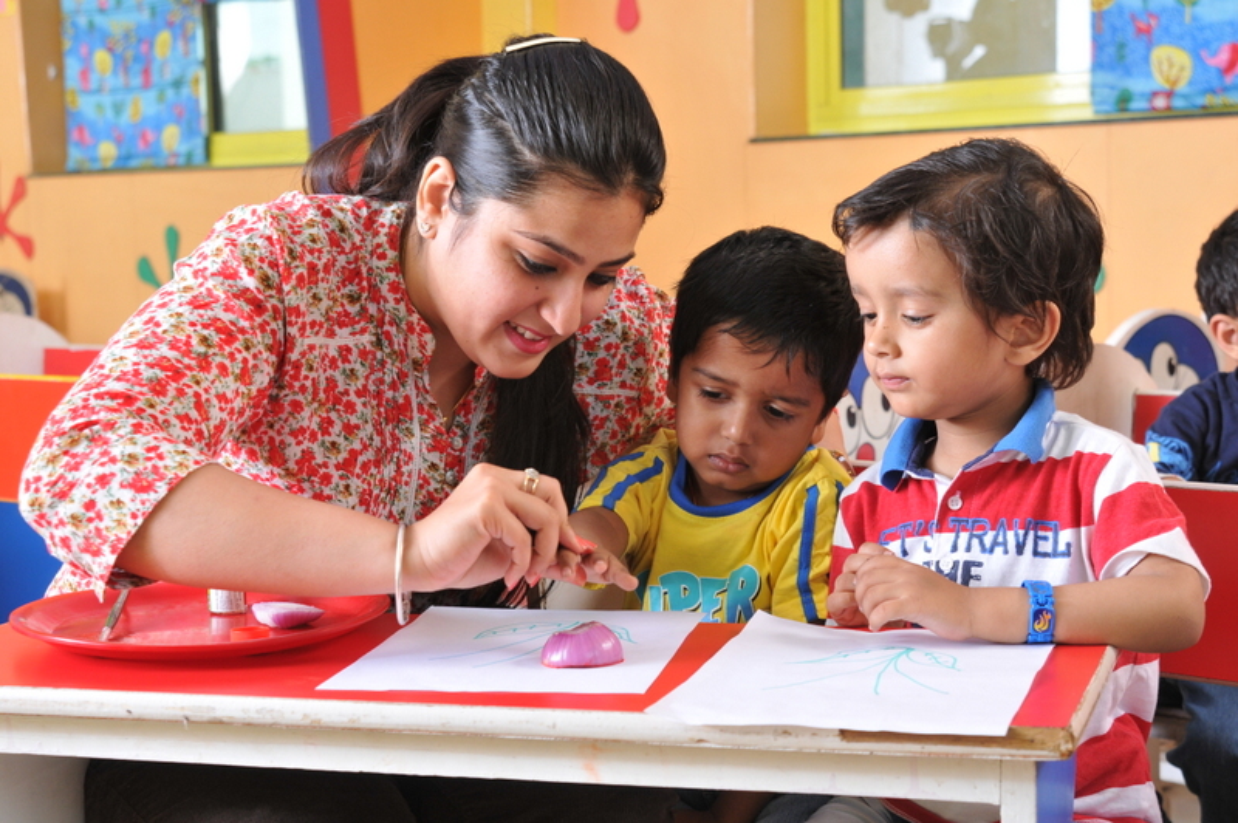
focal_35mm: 72
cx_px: 619
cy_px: 412
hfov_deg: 28.1
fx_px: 2474
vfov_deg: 18.9
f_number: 6.3
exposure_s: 1/125
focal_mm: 48
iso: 400
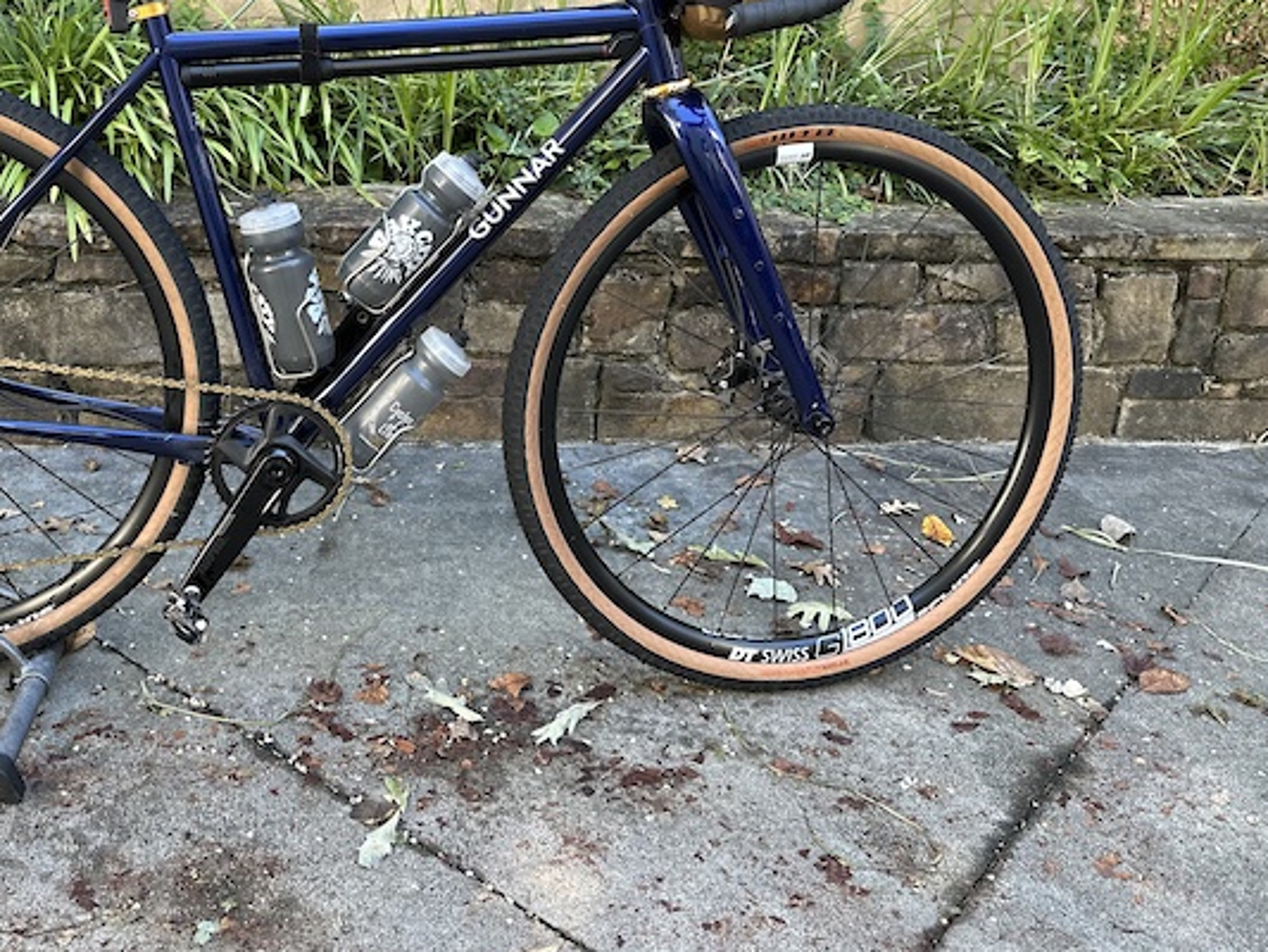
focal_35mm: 36
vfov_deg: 39.0
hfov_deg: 50.4
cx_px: 419
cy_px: 283
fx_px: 1319
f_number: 1.78
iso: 80
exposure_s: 1/121
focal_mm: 6.86
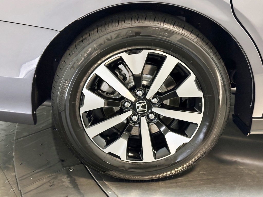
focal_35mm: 48
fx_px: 365
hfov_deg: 39.7
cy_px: 98
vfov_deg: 30.3
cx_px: 132
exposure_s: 1/30
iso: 640
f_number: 1.78
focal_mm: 6.86
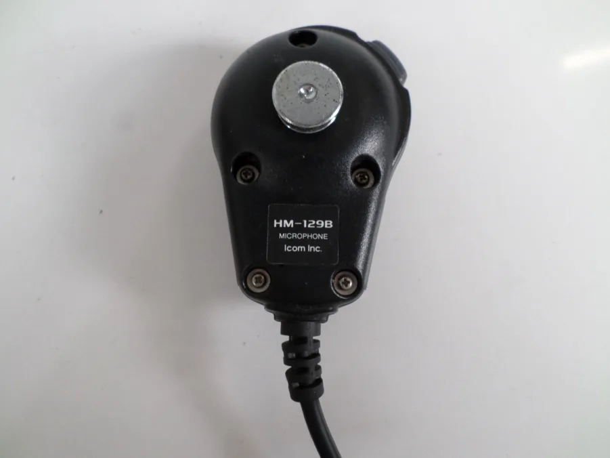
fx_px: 441
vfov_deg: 54.9
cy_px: 229
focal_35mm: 25
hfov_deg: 69.4
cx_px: 305
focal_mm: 4.5
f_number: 2.5
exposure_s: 1/45
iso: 80
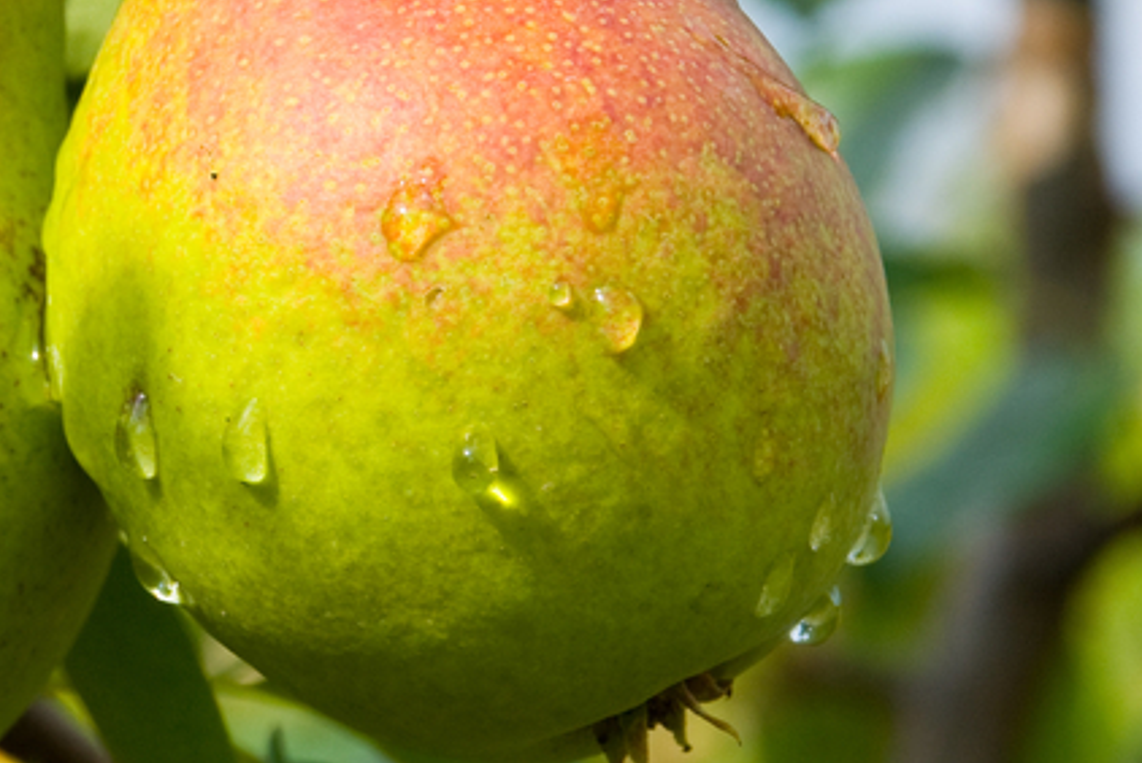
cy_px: 291
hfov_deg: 6.8
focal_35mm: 302
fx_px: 9592
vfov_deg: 4.6
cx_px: 115
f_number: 10
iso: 200
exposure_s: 1/250
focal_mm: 85
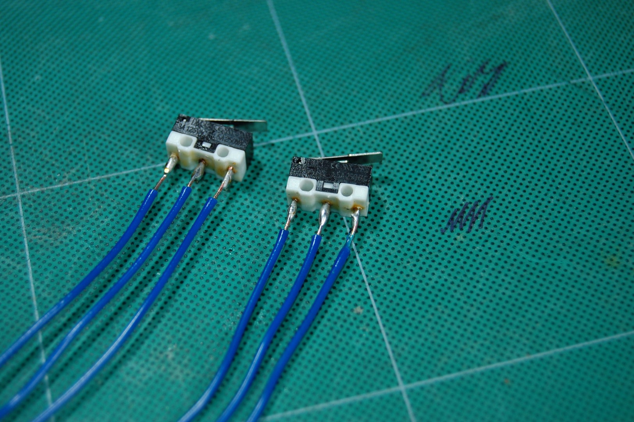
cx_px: 317
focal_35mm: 72
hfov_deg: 28.1
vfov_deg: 18.9
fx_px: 1267
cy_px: 211
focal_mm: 48
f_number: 5.6
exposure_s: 1/80
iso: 360
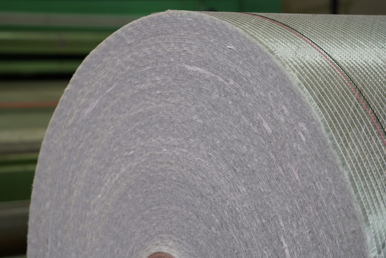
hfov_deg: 19.5
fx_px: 1126
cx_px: 193
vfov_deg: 13.0
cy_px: 129
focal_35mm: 105
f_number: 13
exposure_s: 1/8
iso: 500
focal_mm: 105
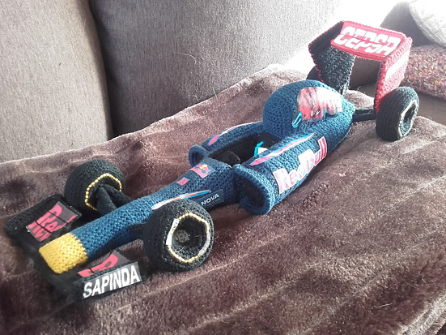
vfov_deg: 39.6
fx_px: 464
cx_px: 205
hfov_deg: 51.3
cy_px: 175
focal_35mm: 36
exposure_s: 1/20
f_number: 2.2
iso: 100
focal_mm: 3.31
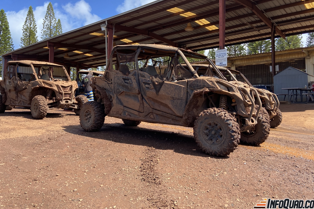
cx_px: 159
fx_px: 244
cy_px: 88
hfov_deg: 65.5
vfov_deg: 46.2
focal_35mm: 28
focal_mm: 4.25
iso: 32
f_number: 1.8
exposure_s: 1/905
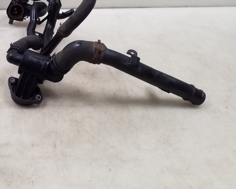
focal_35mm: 48
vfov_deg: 30.5
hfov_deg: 36.8
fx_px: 335
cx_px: 32
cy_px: 32
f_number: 1.9
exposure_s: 1/50
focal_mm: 3.6
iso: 100
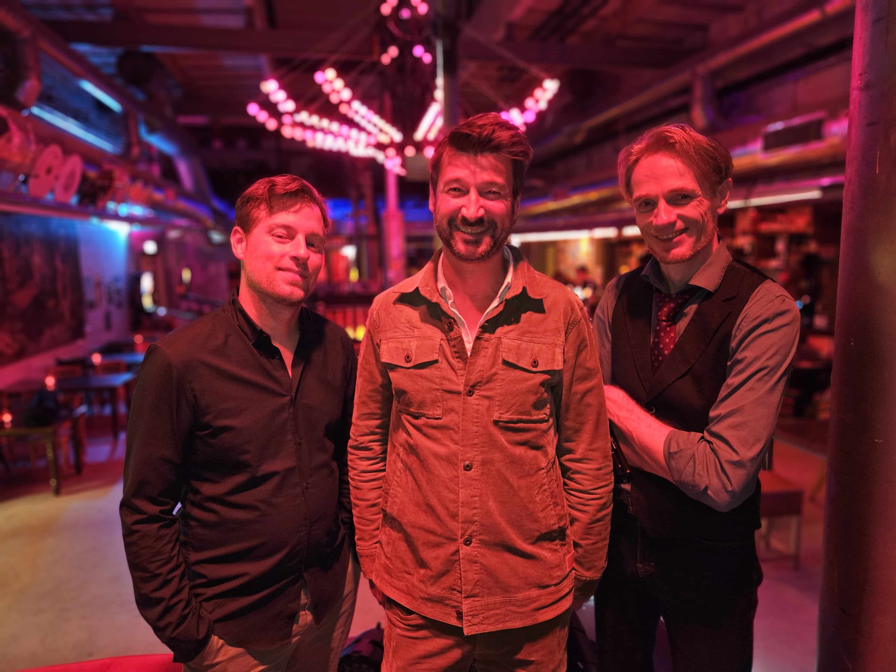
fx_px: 595
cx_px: 448
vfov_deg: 58.9
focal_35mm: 23
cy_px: 336
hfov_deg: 73.9
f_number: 1.8
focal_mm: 5.4
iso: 640
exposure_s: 1/33
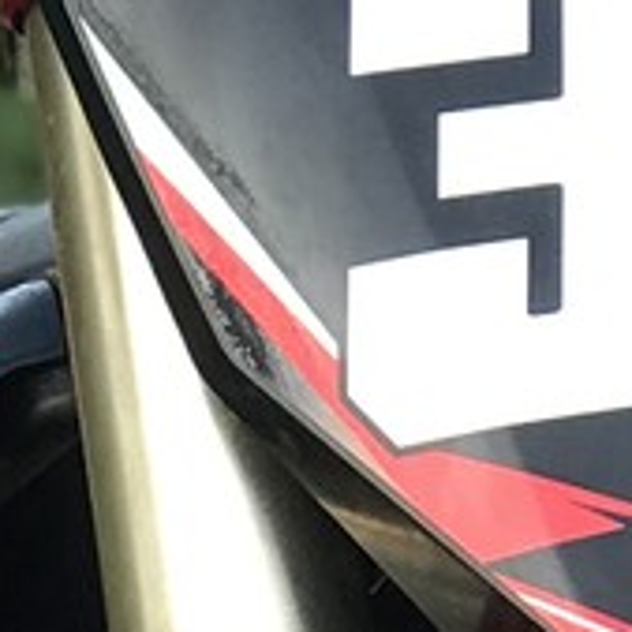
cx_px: 404
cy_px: 1705
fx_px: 9853
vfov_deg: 3.6
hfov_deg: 3.7
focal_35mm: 477
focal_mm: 6.6
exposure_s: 1/50
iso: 25
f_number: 2.8
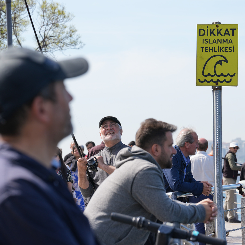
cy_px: 123
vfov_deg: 9.1
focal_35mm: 193
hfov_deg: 9.1
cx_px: 122
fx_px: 1545
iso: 250
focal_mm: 151
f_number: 9
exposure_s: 1/400
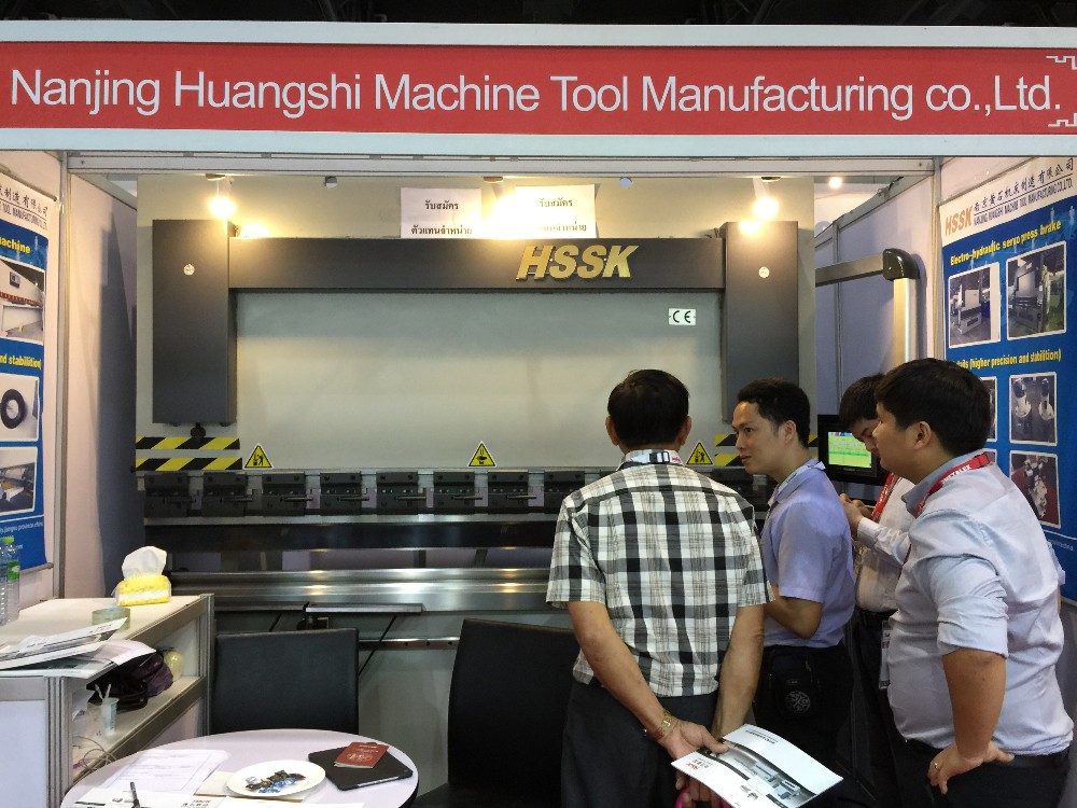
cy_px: 404
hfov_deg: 61.7
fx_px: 902
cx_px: 538
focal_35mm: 29
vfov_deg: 48.2
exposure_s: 1/15
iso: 64
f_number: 2.2
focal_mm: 4.15
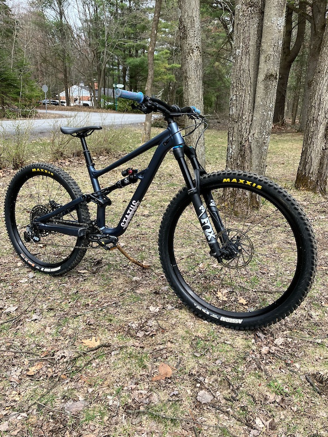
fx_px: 354
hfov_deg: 49.7
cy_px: 218
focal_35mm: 28
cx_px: 164
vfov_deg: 63.4
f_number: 1.8
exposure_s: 1/425
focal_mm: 3.99
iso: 32
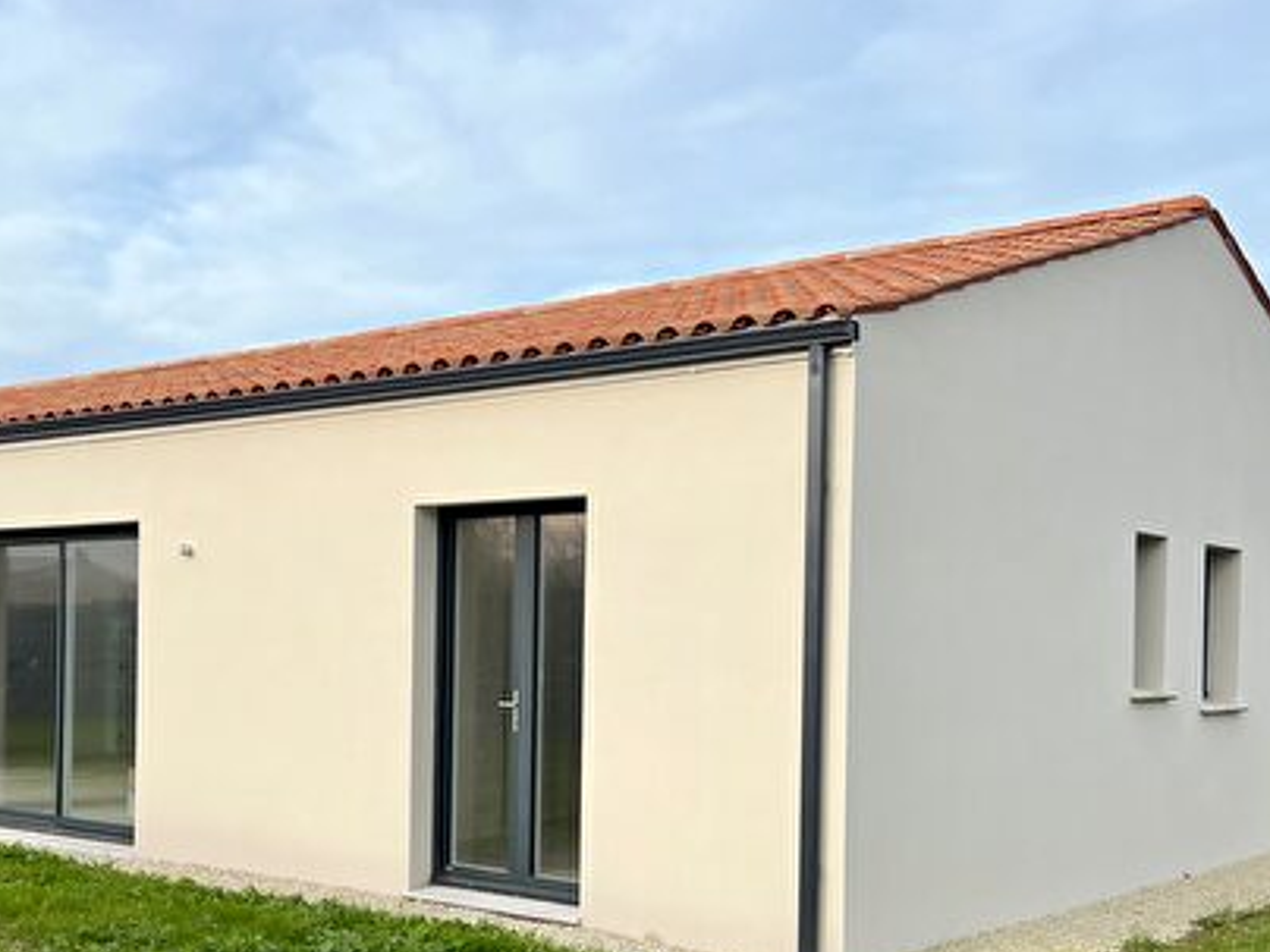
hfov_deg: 41.6
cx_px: 437
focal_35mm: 45
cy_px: 658
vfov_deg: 31.8
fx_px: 1651
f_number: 1.5
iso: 50
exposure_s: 1/2299
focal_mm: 5.7
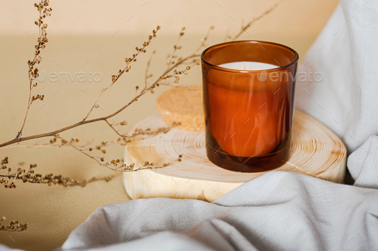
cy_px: 111
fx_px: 640
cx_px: 178
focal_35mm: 61
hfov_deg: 32.9
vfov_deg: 22.2
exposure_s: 1/180
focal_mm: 35
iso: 100
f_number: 2.8
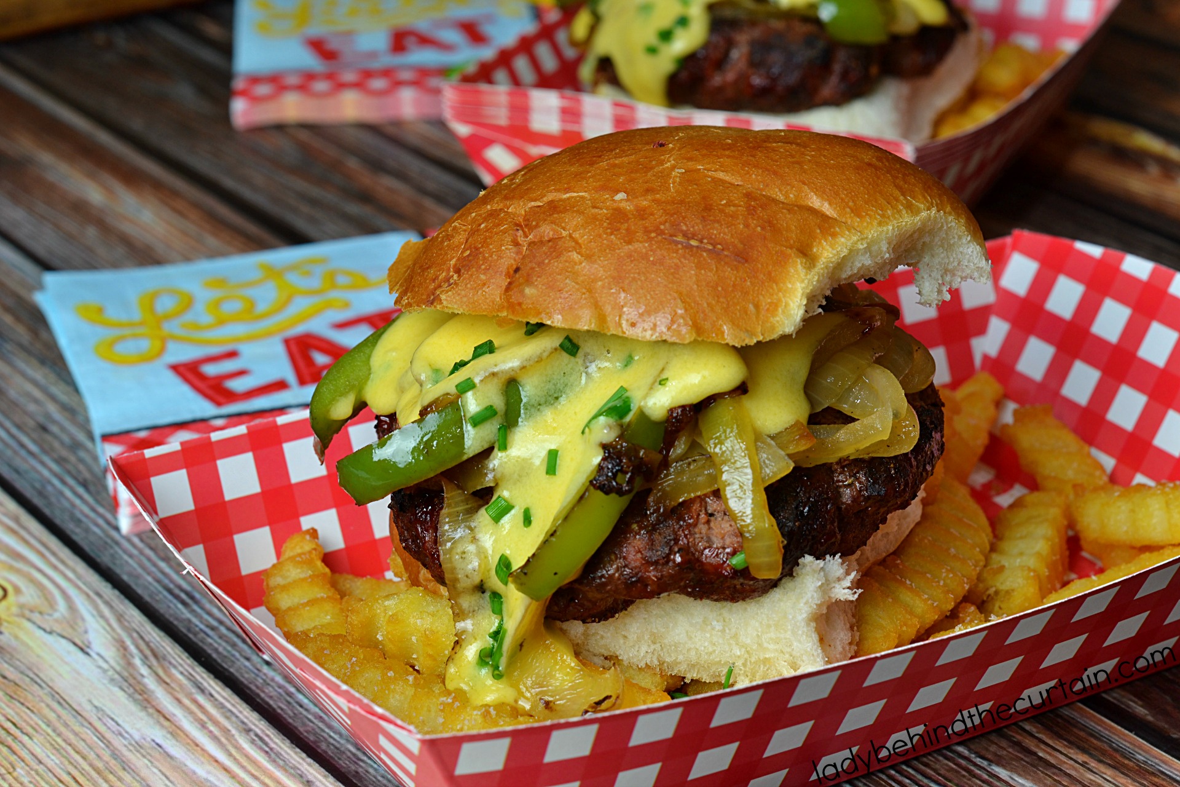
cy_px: 394
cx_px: 590
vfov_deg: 18.2
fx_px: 2458
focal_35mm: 75
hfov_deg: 27.0
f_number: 10
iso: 100
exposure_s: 1/8
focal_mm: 50
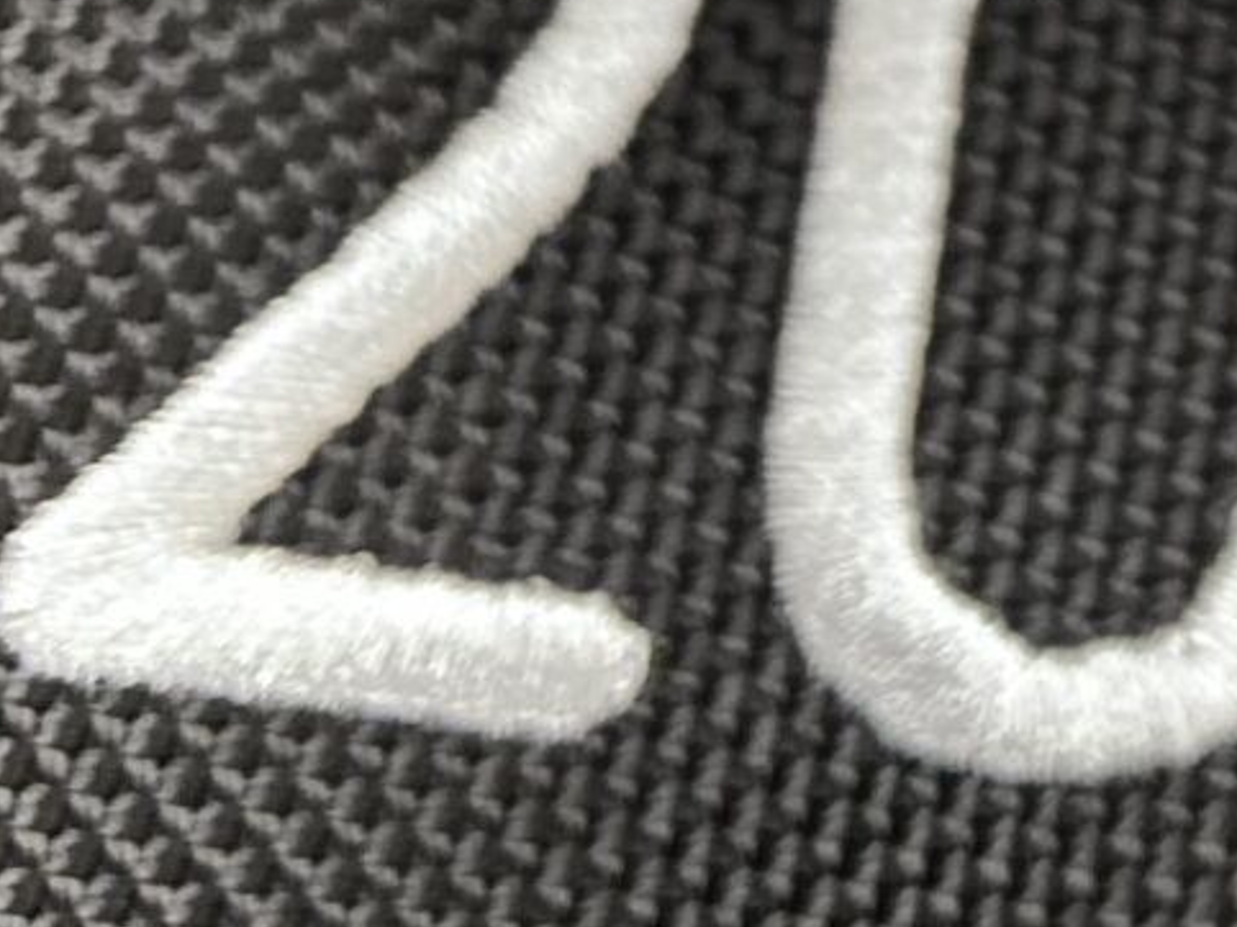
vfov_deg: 11.5
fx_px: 4250
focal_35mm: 119
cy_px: -737
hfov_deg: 15.7
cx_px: 1635
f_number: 1.8
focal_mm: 3.99
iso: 100
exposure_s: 1/60
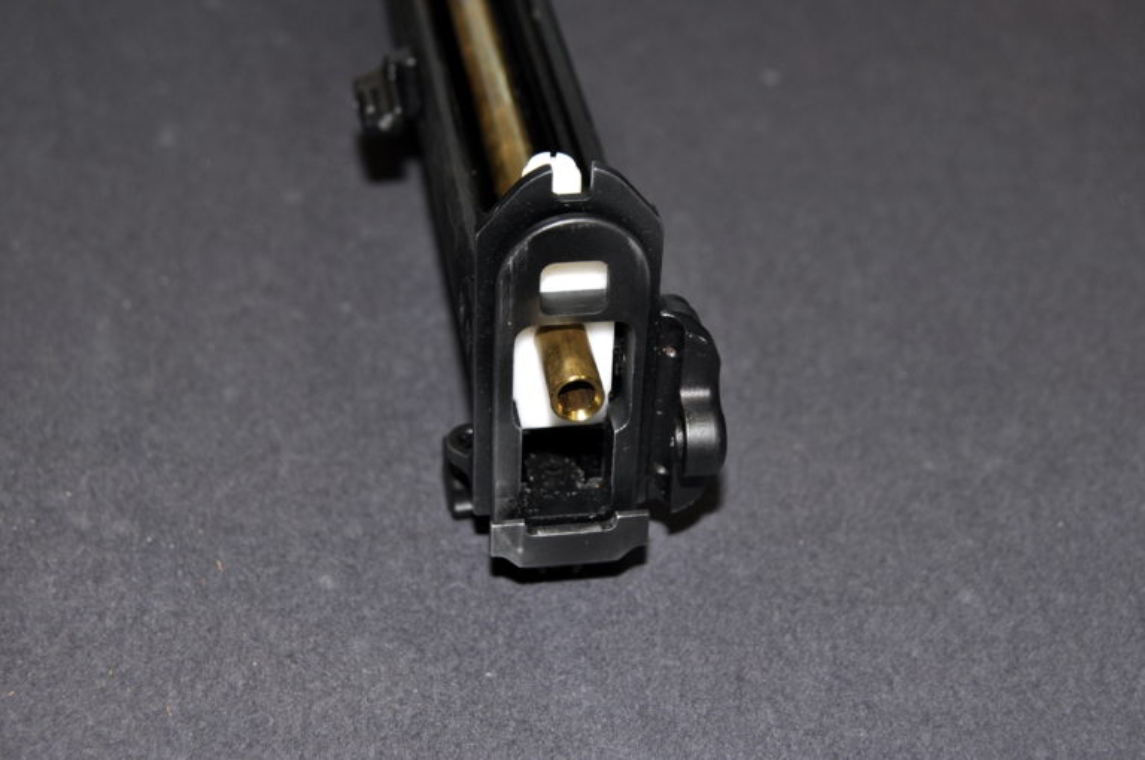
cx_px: 572
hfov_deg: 29.9
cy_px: 380
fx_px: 2144
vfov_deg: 20.1
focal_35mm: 68
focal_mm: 45
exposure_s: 1/125
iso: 200
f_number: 5.6
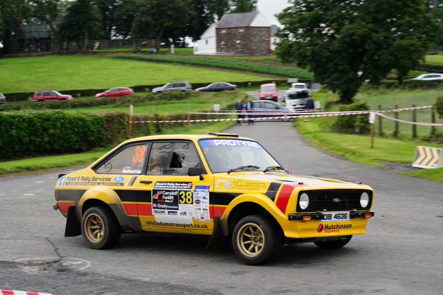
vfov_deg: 15.7
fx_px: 1070
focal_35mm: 87
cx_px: 222
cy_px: 148
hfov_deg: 23.4
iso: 1000
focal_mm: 87
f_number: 7.1
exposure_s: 1/640
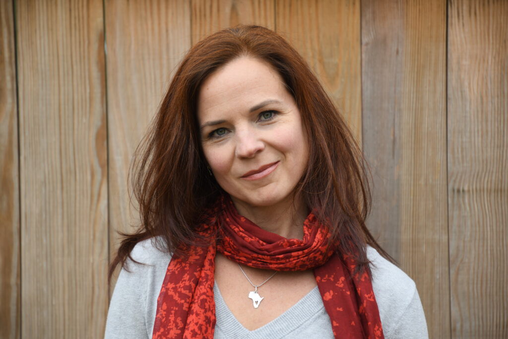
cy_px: 170
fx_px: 1369
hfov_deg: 21.0
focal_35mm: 97
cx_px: 254
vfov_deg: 14.1
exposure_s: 1/125
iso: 100
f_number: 4
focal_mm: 65
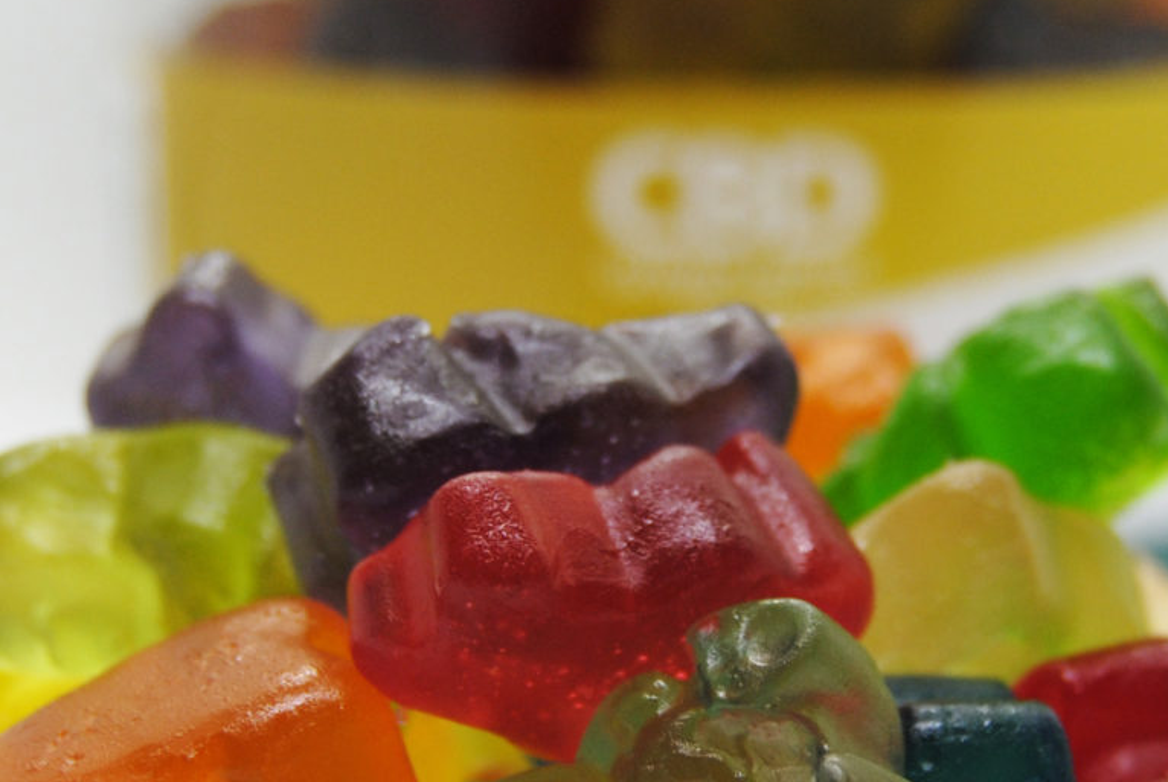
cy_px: 437
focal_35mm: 140
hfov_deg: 14.6
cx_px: 708
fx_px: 4559
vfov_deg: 9.8
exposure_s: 1/160
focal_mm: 35
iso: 200
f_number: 4.5
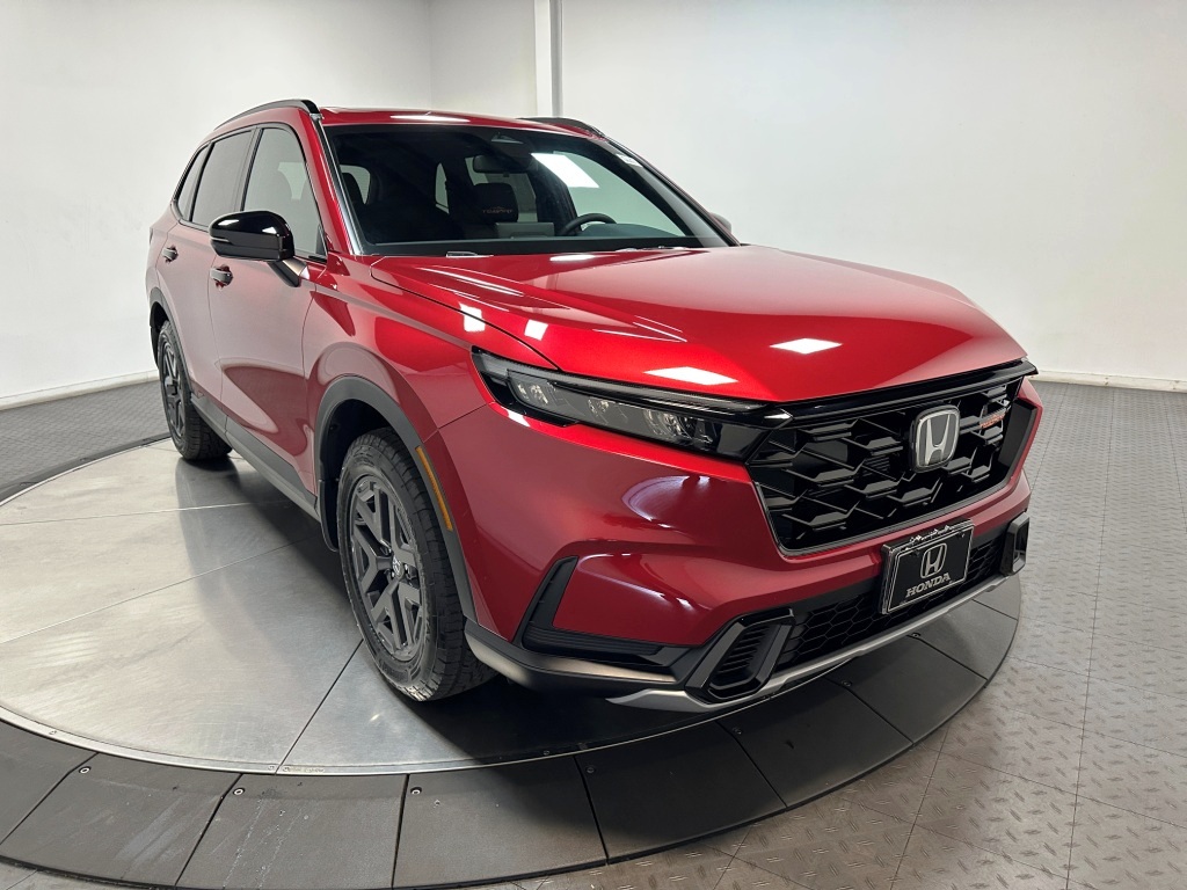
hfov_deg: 71.6
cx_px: 594
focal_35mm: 24
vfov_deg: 56.8
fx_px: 823
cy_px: 445
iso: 320
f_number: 1.78
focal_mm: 6.86
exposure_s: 1/60
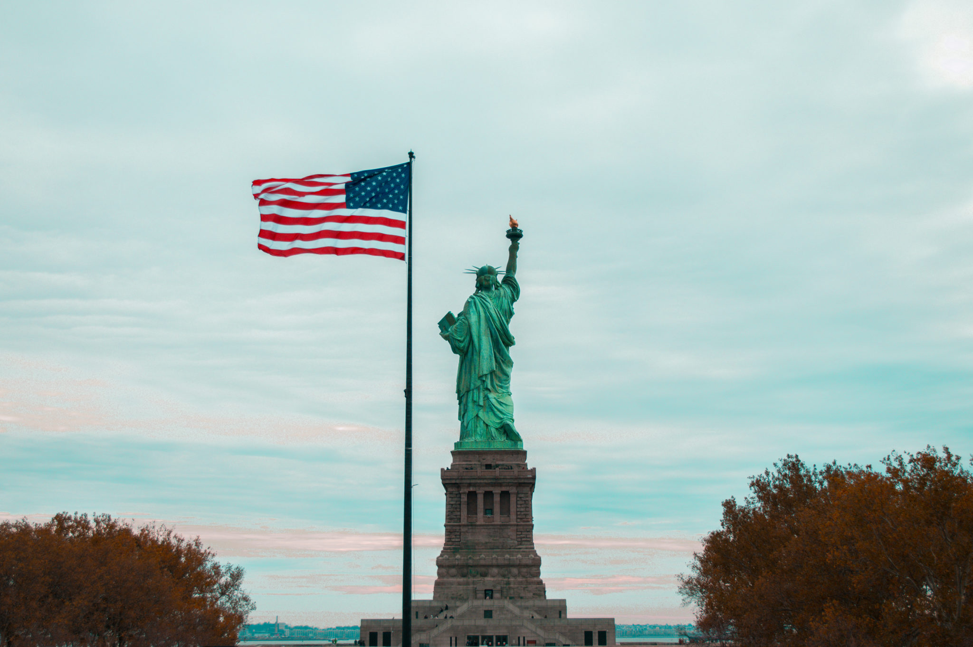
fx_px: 1215
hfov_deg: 43.6
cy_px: 324
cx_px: 486
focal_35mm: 45
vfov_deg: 29.8
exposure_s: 1/1250
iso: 400
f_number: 4.5
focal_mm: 30
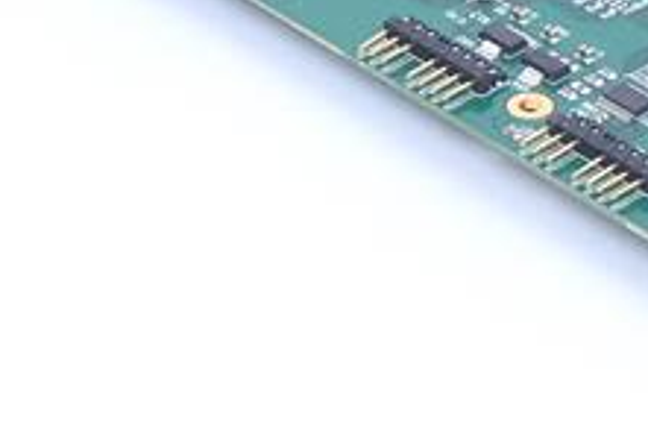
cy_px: -123
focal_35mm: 155
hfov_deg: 13.2
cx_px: 408
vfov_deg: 8.7
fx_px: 2788
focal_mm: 38
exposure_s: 1/200
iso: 200
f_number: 14
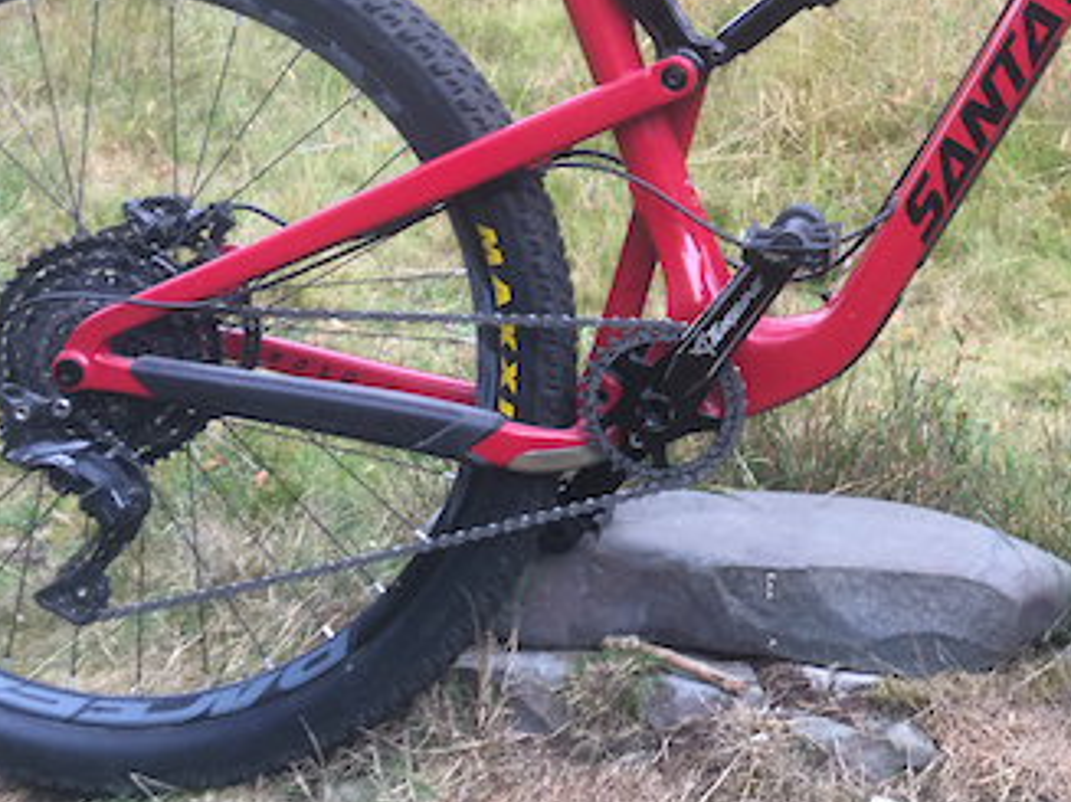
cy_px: 118
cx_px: 865
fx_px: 2196
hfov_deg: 26.9
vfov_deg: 20.4
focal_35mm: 71
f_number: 2.2
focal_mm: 4.15
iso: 32
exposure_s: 1/100
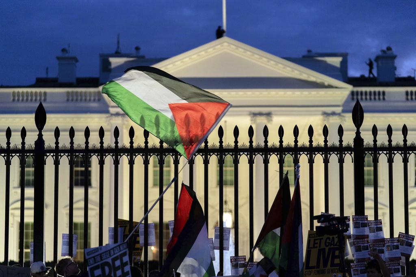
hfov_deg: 17.8
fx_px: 1329
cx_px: 208
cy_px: 138
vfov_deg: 11.9
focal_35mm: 115
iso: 2500
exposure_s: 1/320
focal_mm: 115
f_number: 2.8
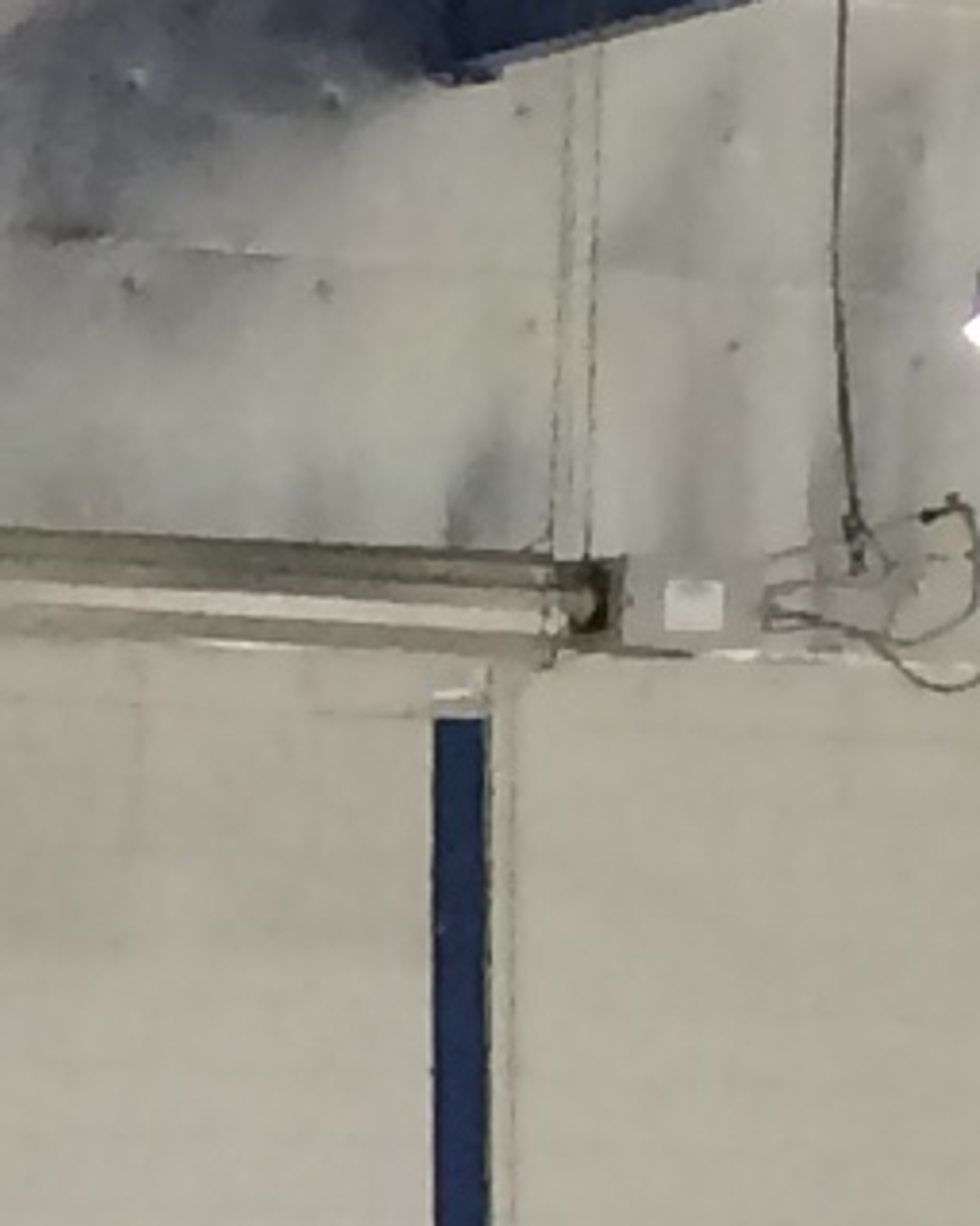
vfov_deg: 6.4
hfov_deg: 5.2
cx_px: -1172
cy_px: 2979
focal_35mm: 290
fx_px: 10519
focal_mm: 4.15
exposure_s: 1/30
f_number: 2.2
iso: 80
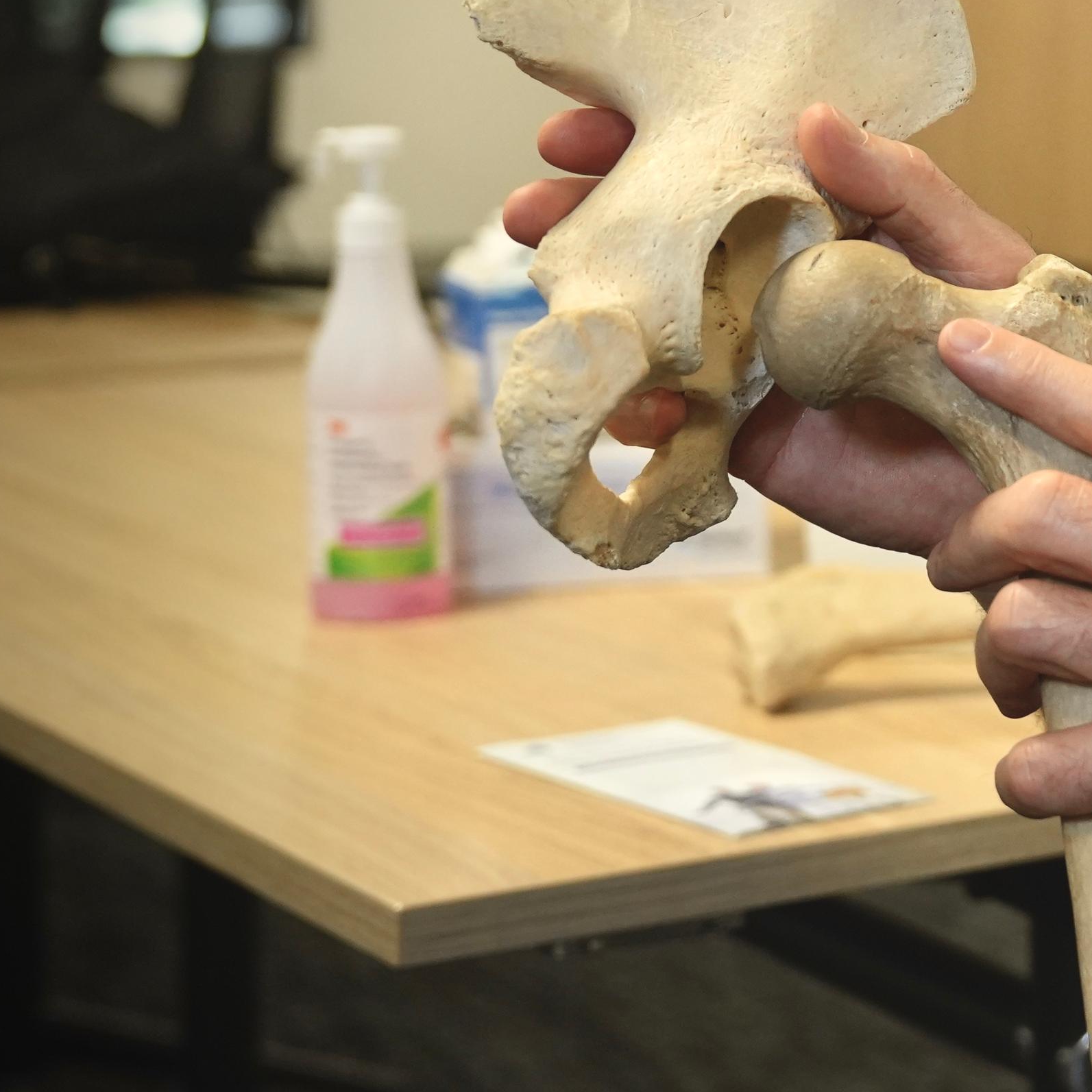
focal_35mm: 104
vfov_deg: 16.7
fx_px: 3712
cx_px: 1664
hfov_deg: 15.4
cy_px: 381
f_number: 2.8
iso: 1600
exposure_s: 1/400
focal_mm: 39
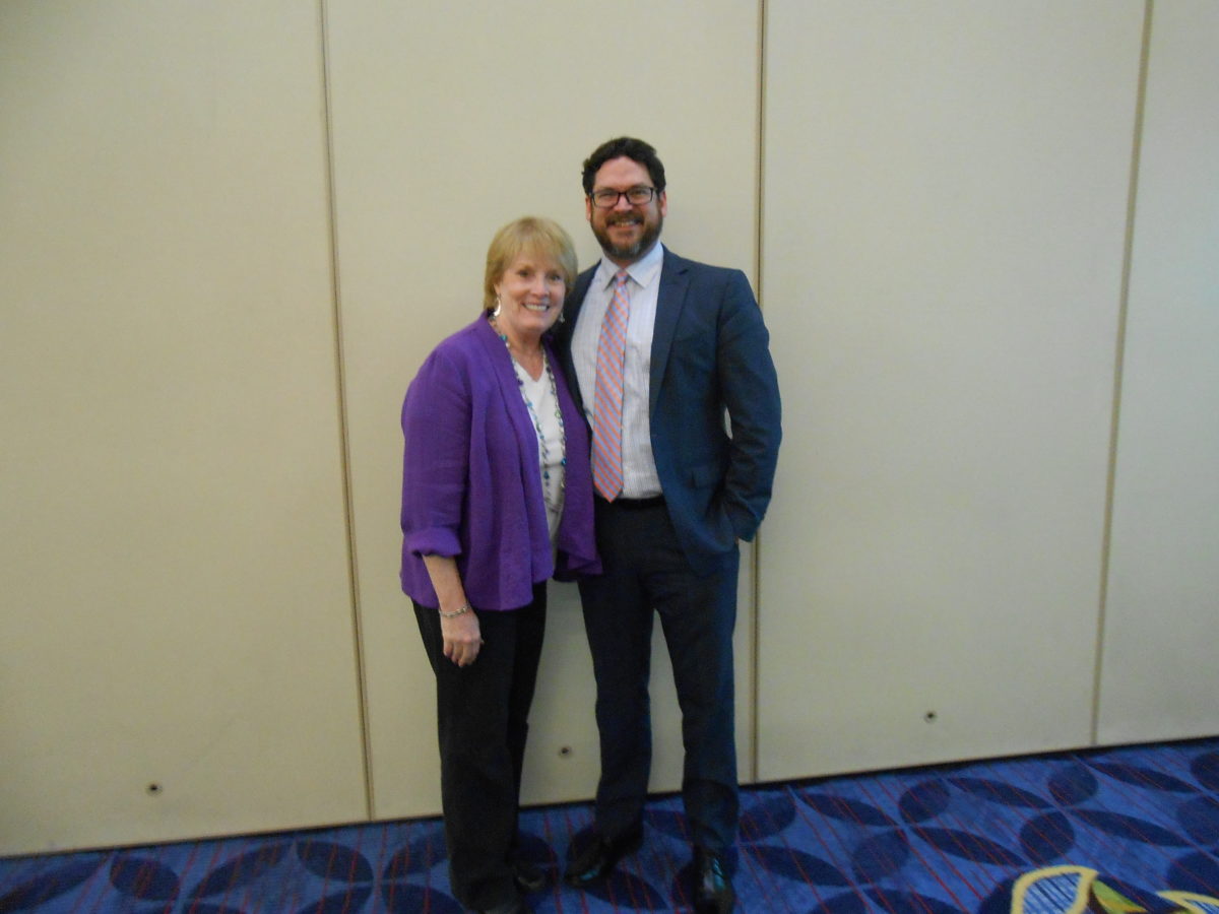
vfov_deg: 53.1
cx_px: 610
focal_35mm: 26
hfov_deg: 67.3
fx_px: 916
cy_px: 457
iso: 400
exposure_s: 1/5
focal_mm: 4.6
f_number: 3.5
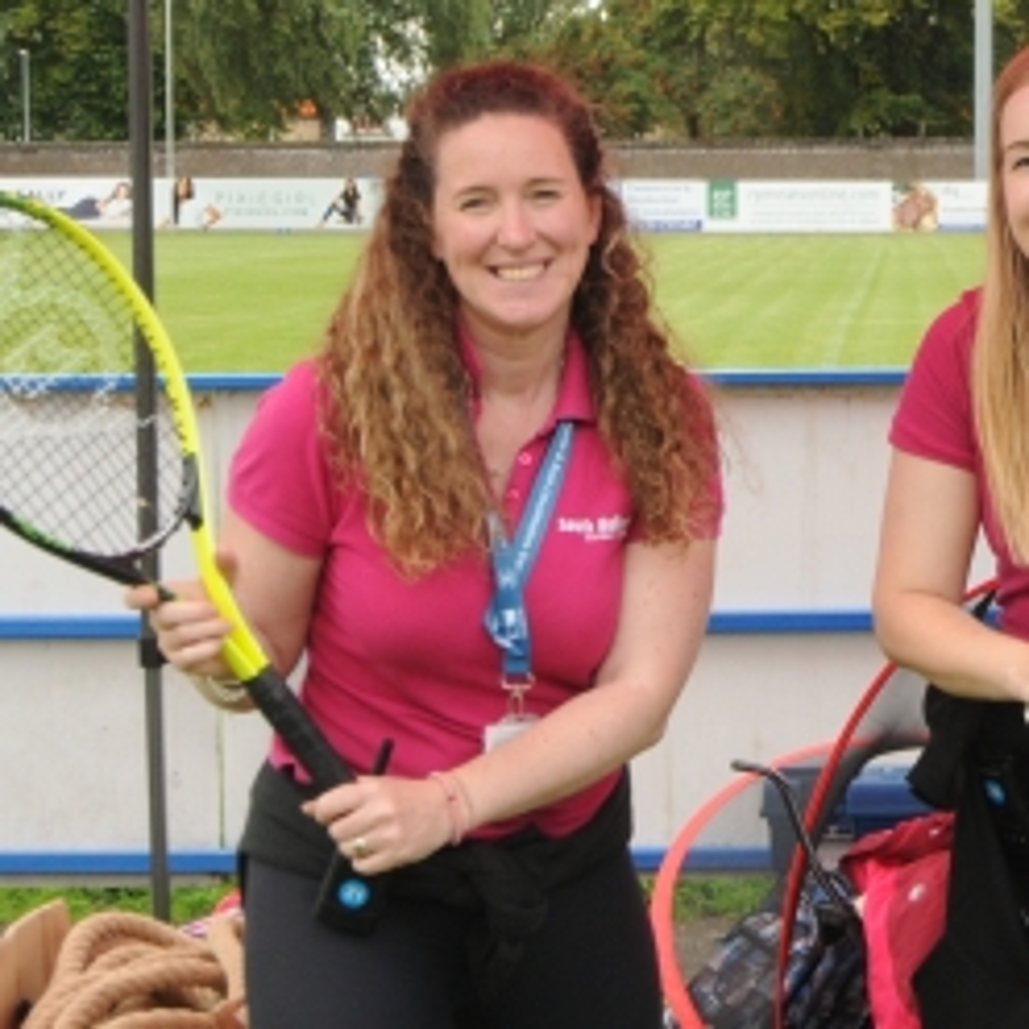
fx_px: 3868
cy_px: 355
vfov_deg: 15.1
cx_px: 1012
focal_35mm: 115
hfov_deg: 14.9
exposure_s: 1/320
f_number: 10
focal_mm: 28
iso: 500
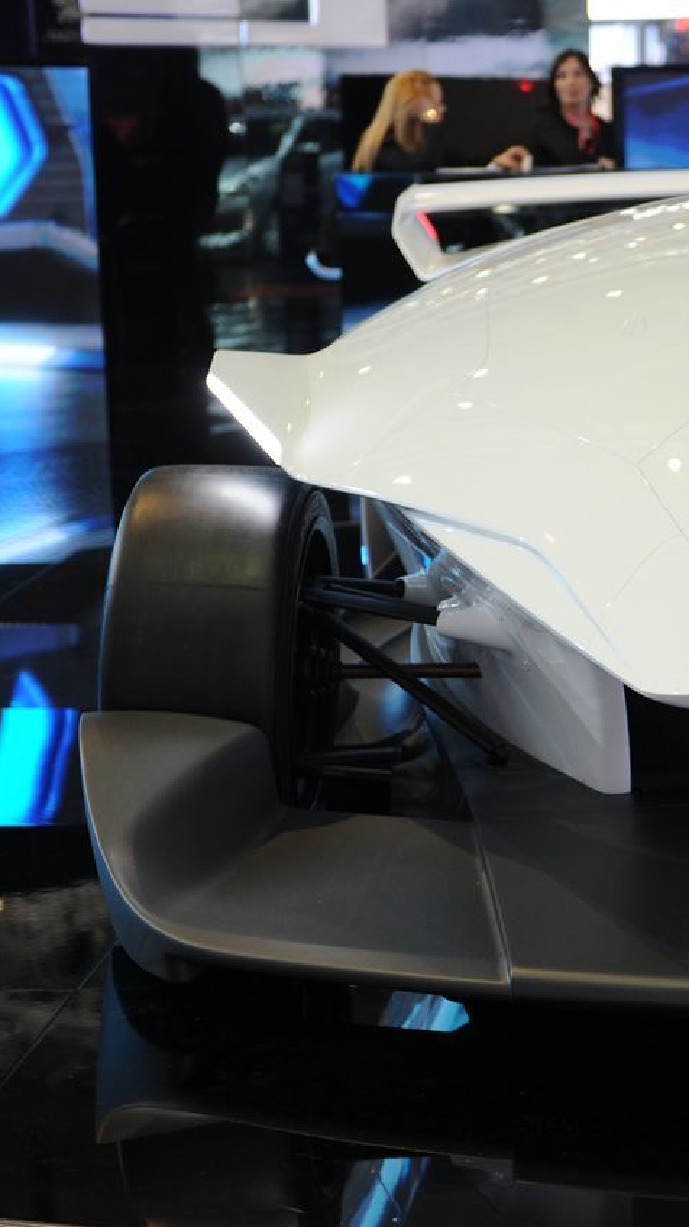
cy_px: 615
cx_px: 740
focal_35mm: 87
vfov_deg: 24.5
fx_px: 2828
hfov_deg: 13.6
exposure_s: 1/80
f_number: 3.2
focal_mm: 55
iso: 800
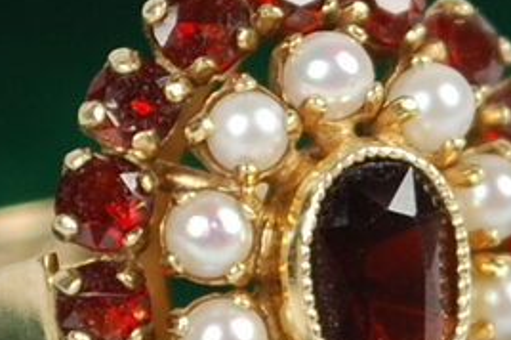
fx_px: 7417
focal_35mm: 523
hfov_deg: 3.9
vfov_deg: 2.6
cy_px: 302
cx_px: 318
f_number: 5.6
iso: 220
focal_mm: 55
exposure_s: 1/125
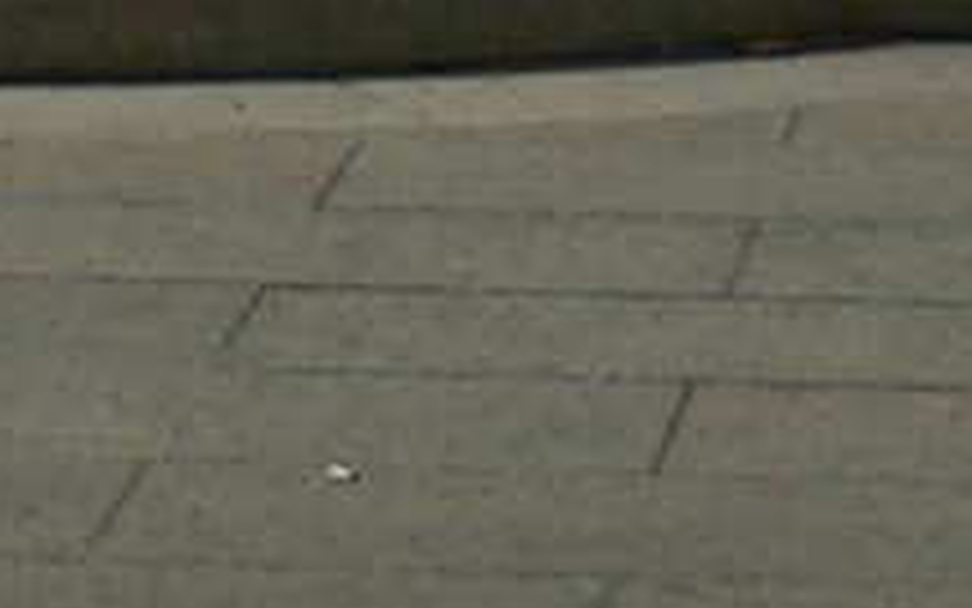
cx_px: 410
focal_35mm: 361
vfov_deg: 3.1
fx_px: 9563
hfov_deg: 5.8
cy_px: -3499
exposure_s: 1/1000
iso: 80
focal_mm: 6
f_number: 5.6
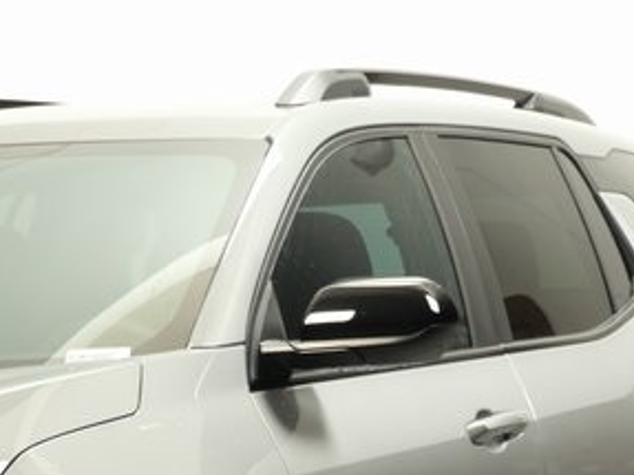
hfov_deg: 11.8
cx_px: -110
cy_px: 674
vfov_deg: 8.9
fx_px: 3002
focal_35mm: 164
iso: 400
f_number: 5.6
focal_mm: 23
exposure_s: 1/200
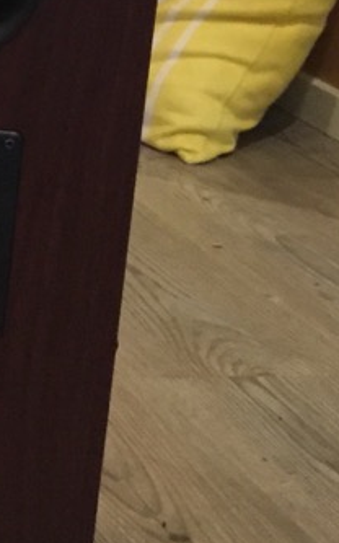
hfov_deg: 10.0
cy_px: -153
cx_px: -414
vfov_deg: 16.7
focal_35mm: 118
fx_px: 1745
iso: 250
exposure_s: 1/30
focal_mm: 4.15
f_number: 2.2
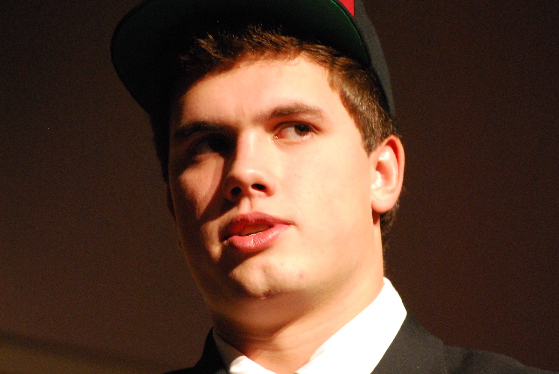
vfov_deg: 6.4
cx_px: 350
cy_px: 205
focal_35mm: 215
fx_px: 3342
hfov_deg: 9.6
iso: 1600
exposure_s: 1/50
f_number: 5
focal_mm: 110
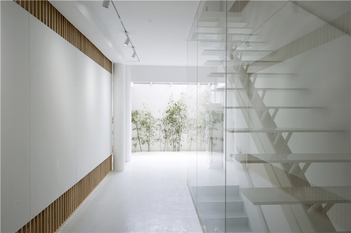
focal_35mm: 24
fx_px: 234
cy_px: 116
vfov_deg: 53.1
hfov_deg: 73.8
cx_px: 176
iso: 100
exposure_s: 1/15
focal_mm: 24
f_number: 8
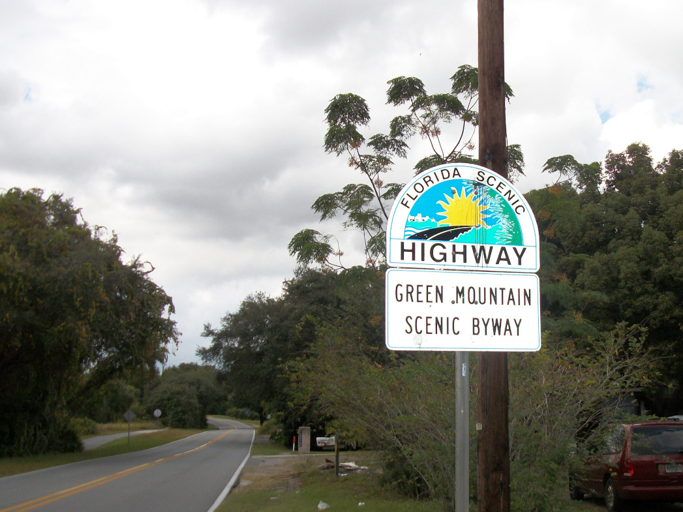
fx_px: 868
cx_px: 454
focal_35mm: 44
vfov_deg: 32.7
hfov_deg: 42.4
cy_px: 328
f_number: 2.9
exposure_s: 1/1000
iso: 80
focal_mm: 5.7
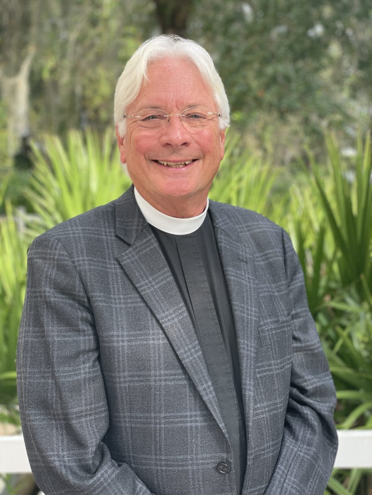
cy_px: 248
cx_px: 186
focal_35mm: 52
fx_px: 745
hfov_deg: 28.0
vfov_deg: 36.8
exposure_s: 1/510
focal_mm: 6
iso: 32
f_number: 2
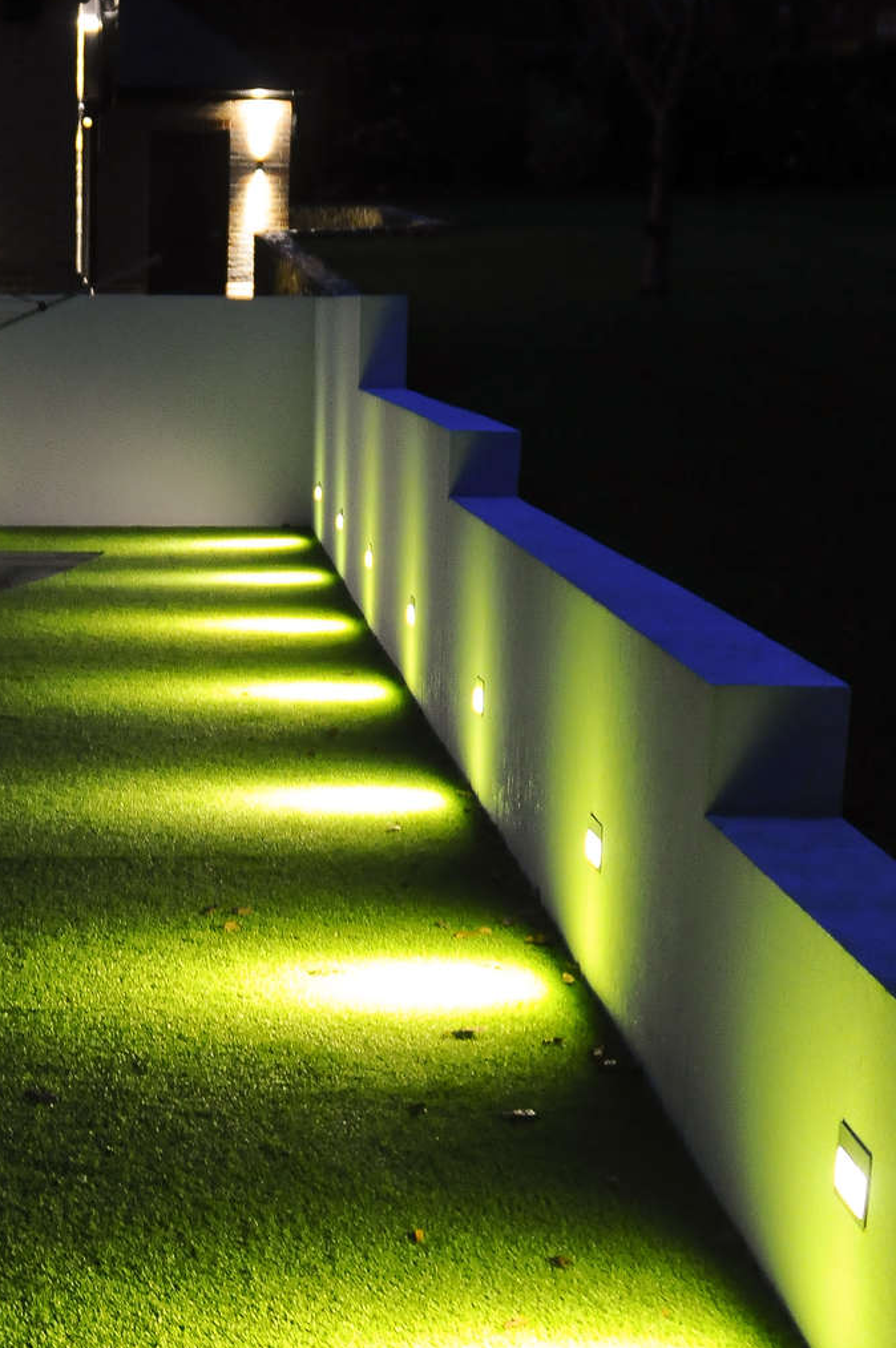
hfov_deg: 18.8
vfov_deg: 27.4
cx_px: 99
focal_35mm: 71
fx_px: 2656
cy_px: 1226
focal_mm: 24
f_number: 4
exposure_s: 1/2
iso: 800
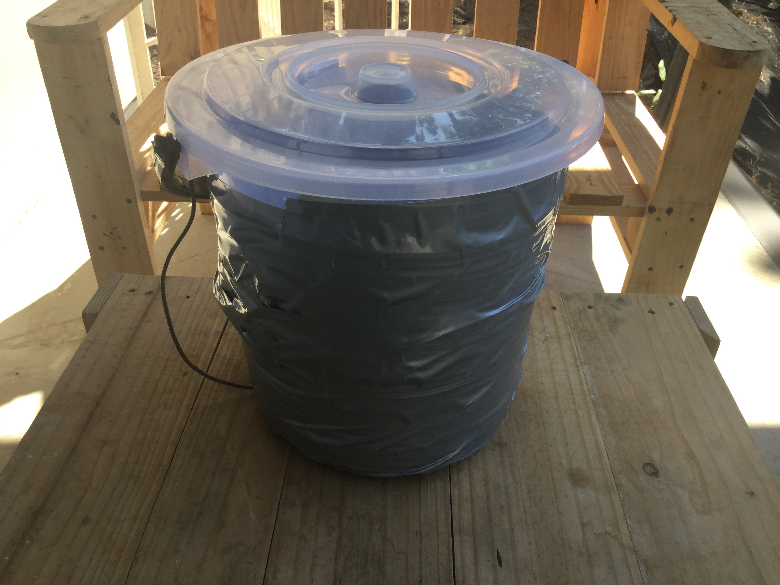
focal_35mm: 31
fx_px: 699
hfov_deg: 58.4
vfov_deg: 45.4
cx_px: 390
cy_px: 292
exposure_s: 1/234
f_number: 2.4
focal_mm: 3.3
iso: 25
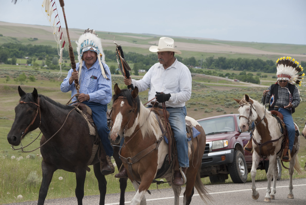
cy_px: 102
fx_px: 1149
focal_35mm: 135
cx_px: 153
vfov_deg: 10.2
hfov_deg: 15.2
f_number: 8
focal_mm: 90
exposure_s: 1/180
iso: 100
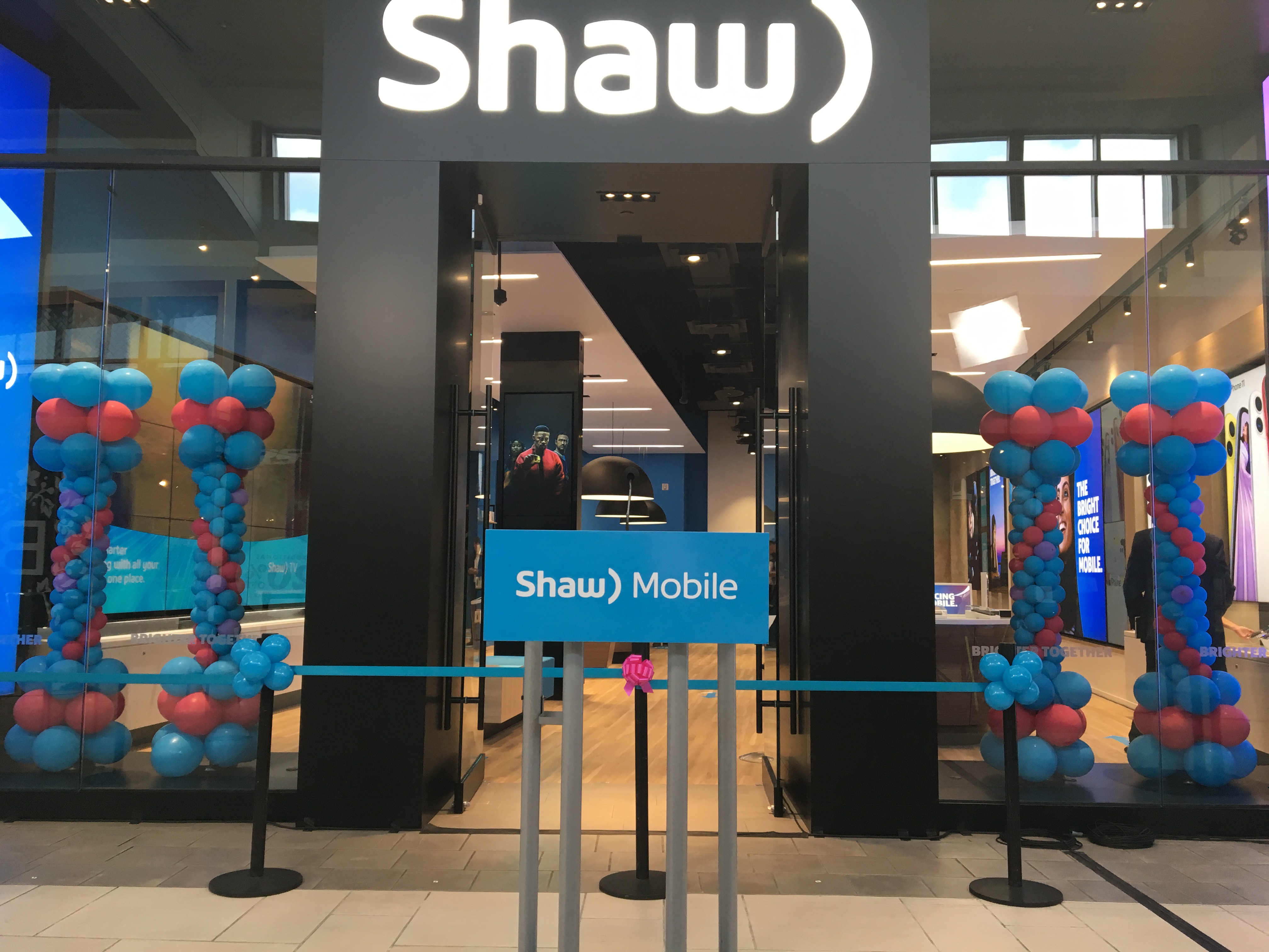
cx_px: 634
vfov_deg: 48.2
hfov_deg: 61.7
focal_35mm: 29
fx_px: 1063
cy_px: 476
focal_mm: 4.15
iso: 25
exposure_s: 1/30
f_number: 2.2
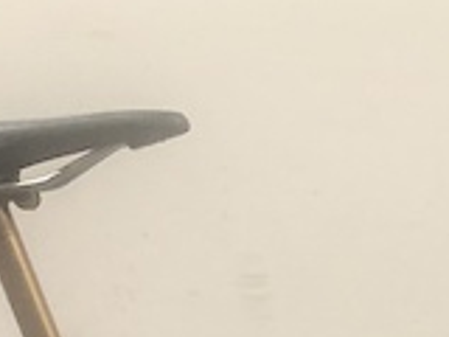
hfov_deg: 13.9
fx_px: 1816
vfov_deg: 9.8
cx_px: 452
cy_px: 694
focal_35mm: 140
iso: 100
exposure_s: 1/15
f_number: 1.8
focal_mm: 3.99
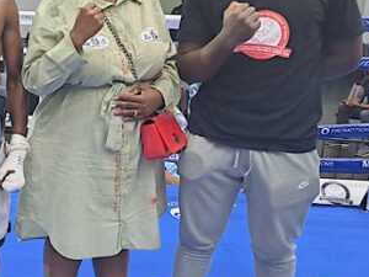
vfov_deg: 25.2
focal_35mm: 58
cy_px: 121
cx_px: -50
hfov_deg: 29.5
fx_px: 618
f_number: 1.8
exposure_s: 1/33
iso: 320
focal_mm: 4.65
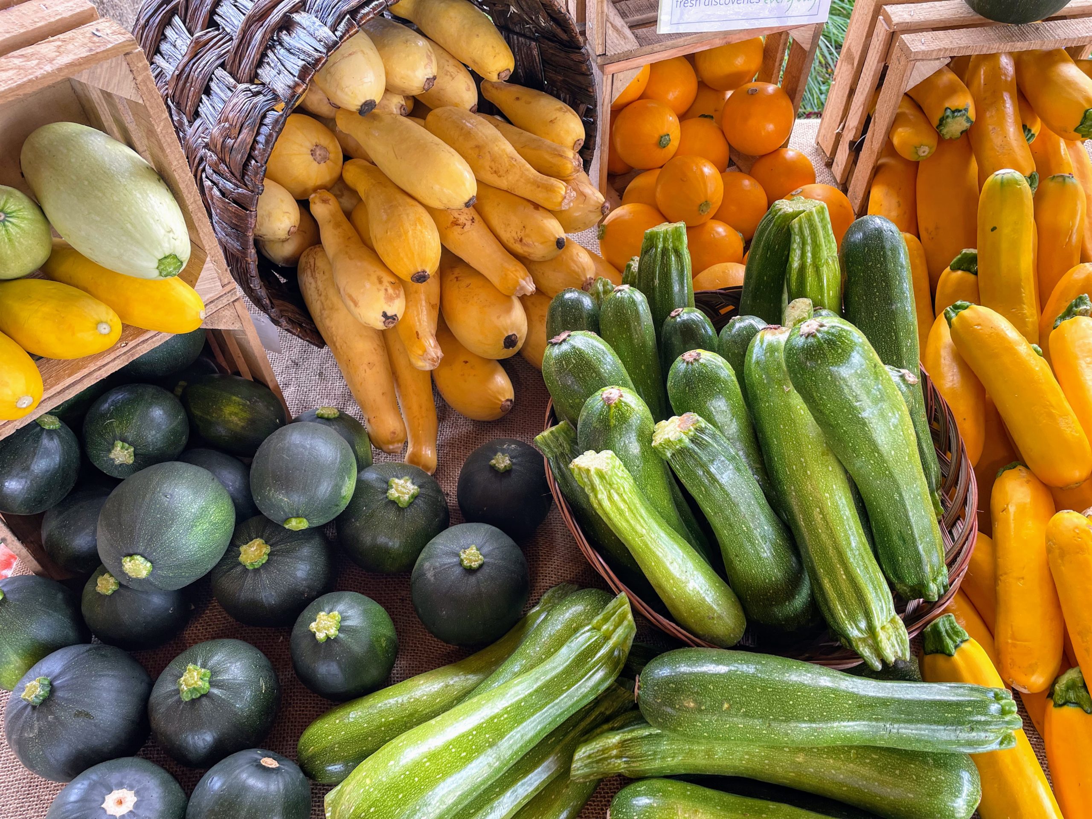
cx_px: 546
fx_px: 820
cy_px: 410
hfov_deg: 67.3
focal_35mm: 26
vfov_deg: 53.1
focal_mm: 4.2
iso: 64
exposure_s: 1/121
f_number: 1.6
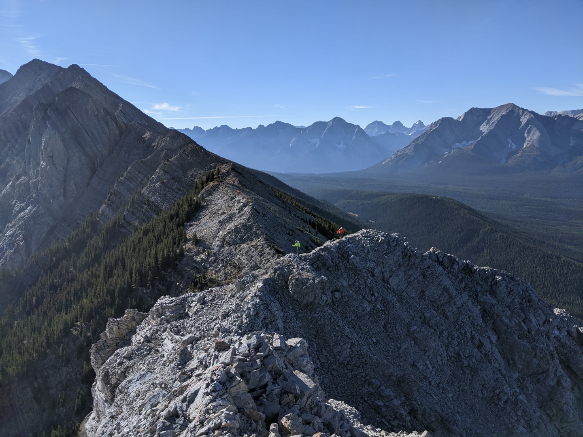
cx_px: 292
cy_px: 218
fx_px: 455
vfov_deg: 51.4
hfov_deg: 65.3
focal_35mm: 27
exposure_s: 1/2933
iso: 49
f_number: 1.8
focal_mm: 4.44
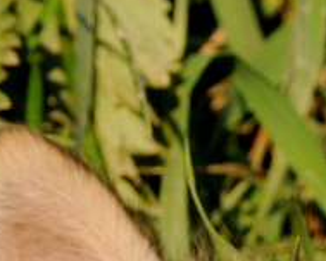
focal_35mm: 6041
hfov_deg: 0.3
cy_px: 698
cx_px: 162
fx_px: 58256
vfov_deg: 0.3
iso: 320
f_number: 10
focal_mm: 500
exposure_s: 1/400
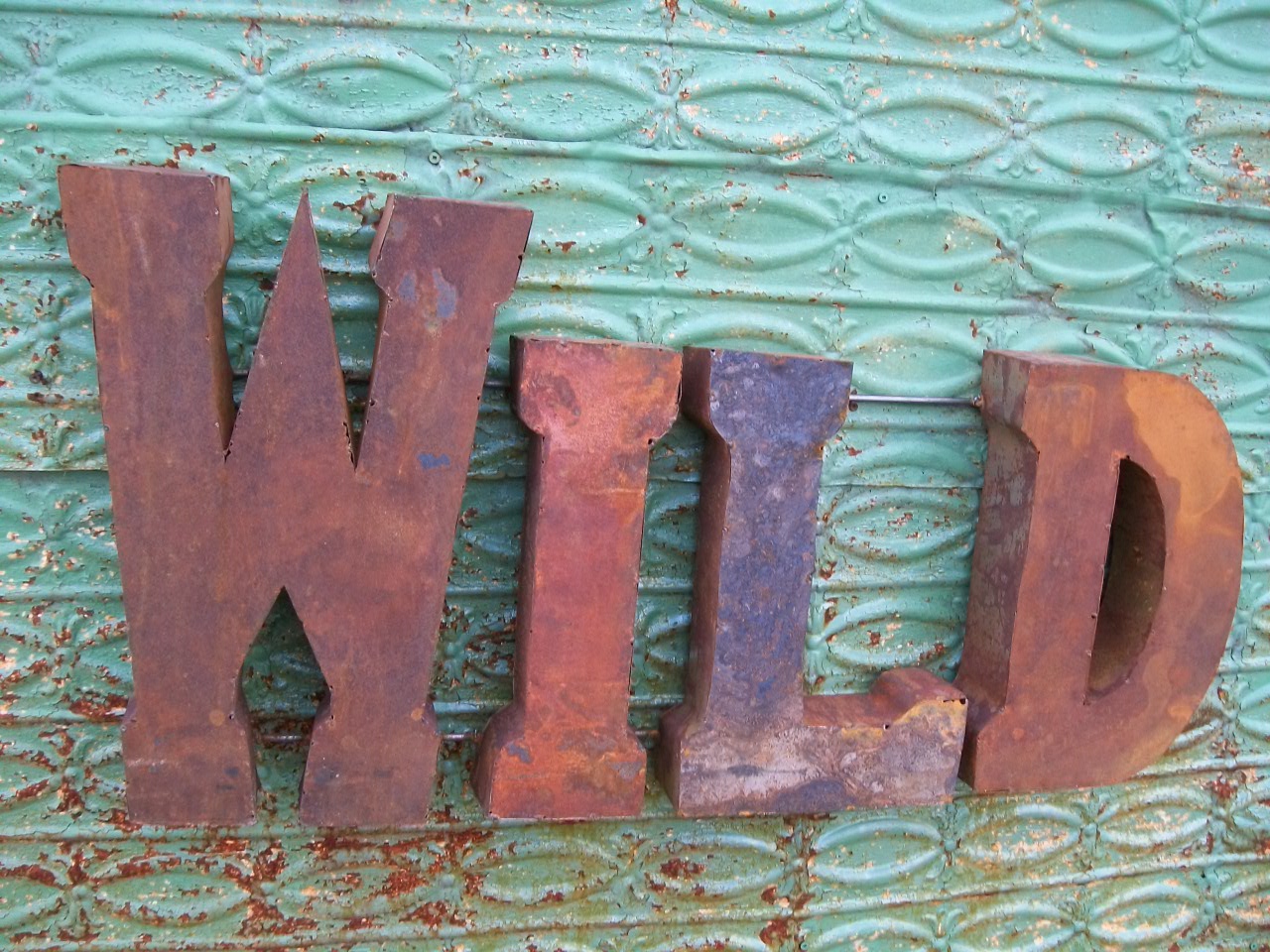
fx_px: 1321
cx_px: 635
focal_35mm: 36
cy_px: 476
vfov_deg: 39.7
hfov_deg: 51.4
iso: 80
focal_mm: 6
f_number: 2.7
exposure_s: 1/40
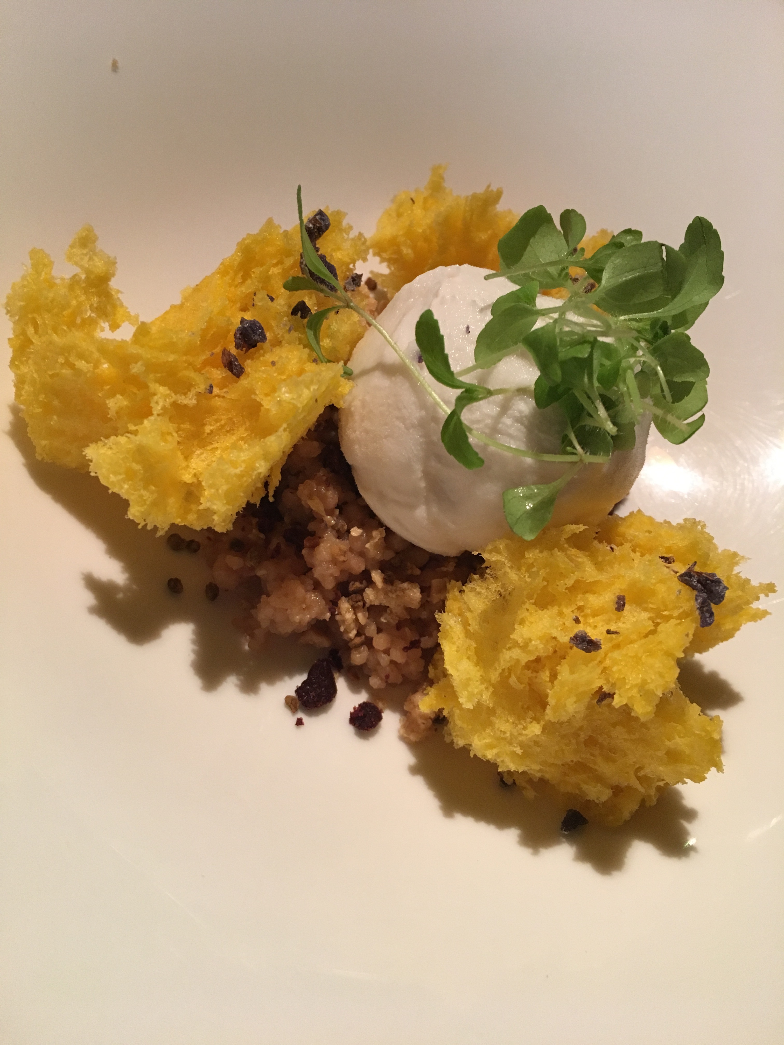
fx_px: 876
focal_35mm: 29
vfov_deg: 61.7
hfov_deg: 48.2
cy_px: 522
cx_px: 392
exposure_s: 1/33
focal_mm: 4.15
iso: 160
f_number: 2.2
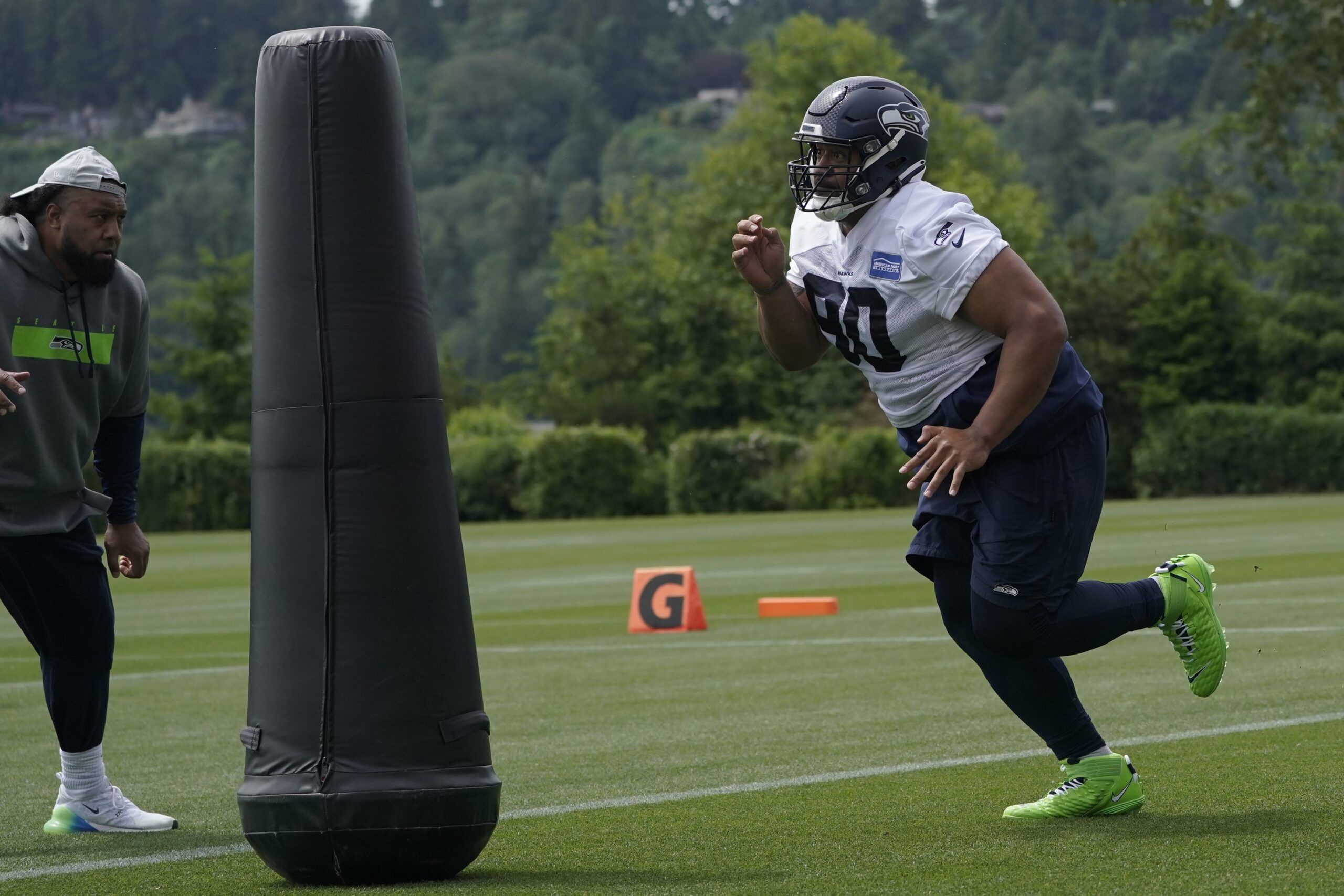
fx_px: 4592
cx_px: 672
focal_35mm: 123
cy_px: 448
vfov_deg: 11.1
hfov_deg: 16.7
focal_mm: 123
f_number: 5.6
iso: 1600
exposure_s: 1/6400
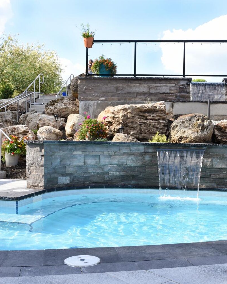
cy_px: 144
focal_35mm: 50
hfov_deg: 30.1
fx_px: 420
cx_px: 147
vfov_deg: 37.3
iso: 200
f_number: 9
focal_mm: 35
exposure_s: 1/160
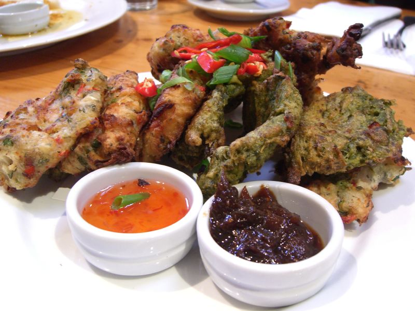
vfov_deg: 37.7
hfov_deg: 49.0
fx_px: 456
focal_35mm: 38
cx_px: 208
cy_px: 156
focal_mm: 7.9
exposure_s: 1/10
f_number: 2.8
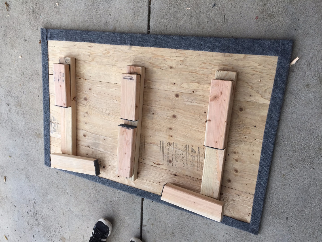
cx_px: 161
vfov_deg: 48.2
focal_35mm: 29
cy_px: 121
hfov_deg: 61.7
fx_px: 270
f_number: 2.2
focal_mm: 4.15
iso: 32
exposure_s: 1/186
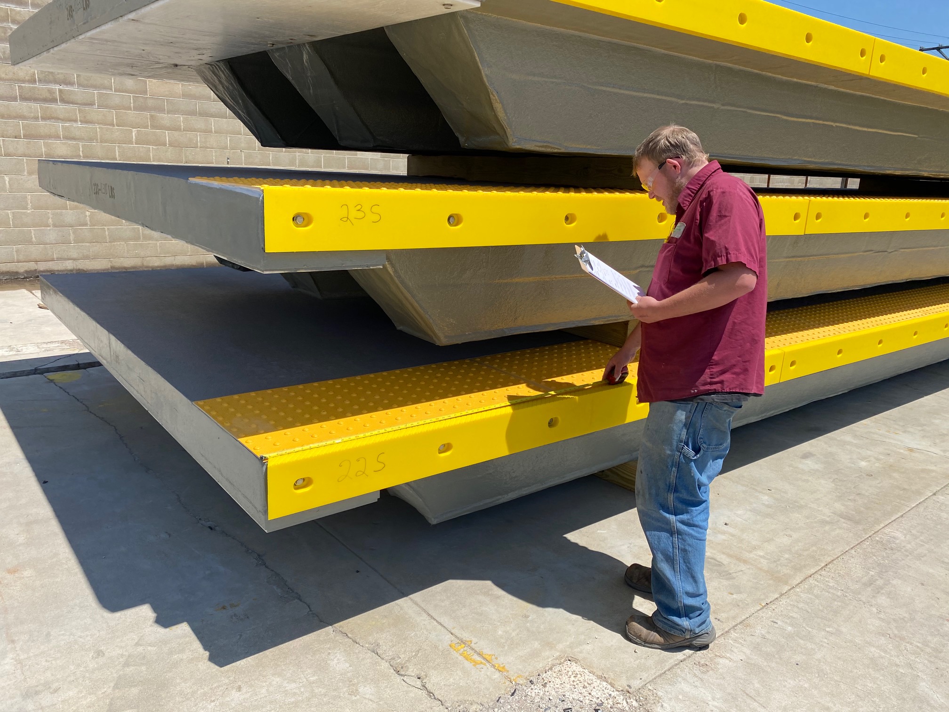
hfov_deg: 67.3
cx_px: 474
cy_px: 356
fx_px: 713
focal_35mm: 26
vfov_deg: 53.1
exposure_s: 1/2817
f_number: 1.8
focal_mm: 4.25
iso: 32
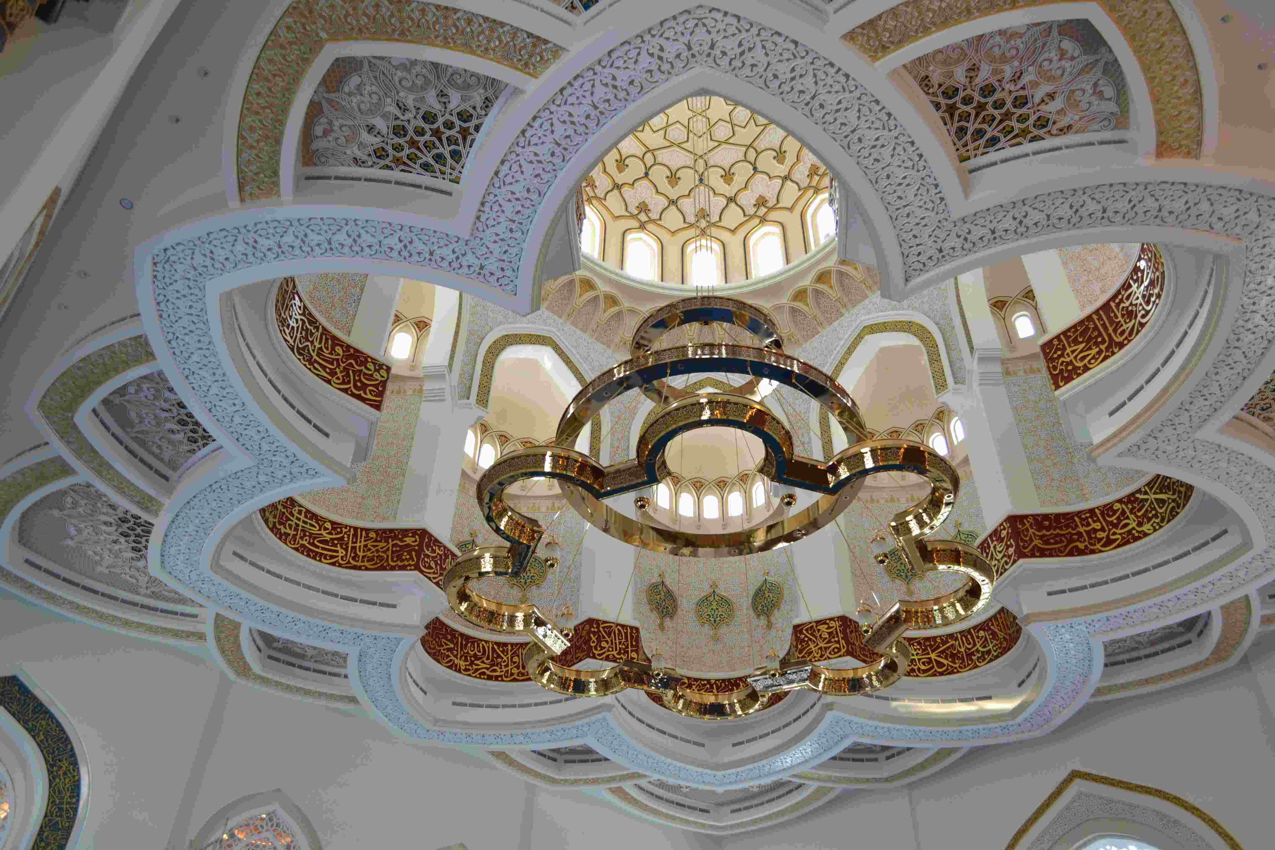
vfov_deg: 47.9
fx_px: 956
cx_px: 638
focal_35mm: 27
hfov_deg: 67.4
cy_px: 425
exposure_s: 1/50
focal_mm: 18
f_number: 3.5
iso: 400
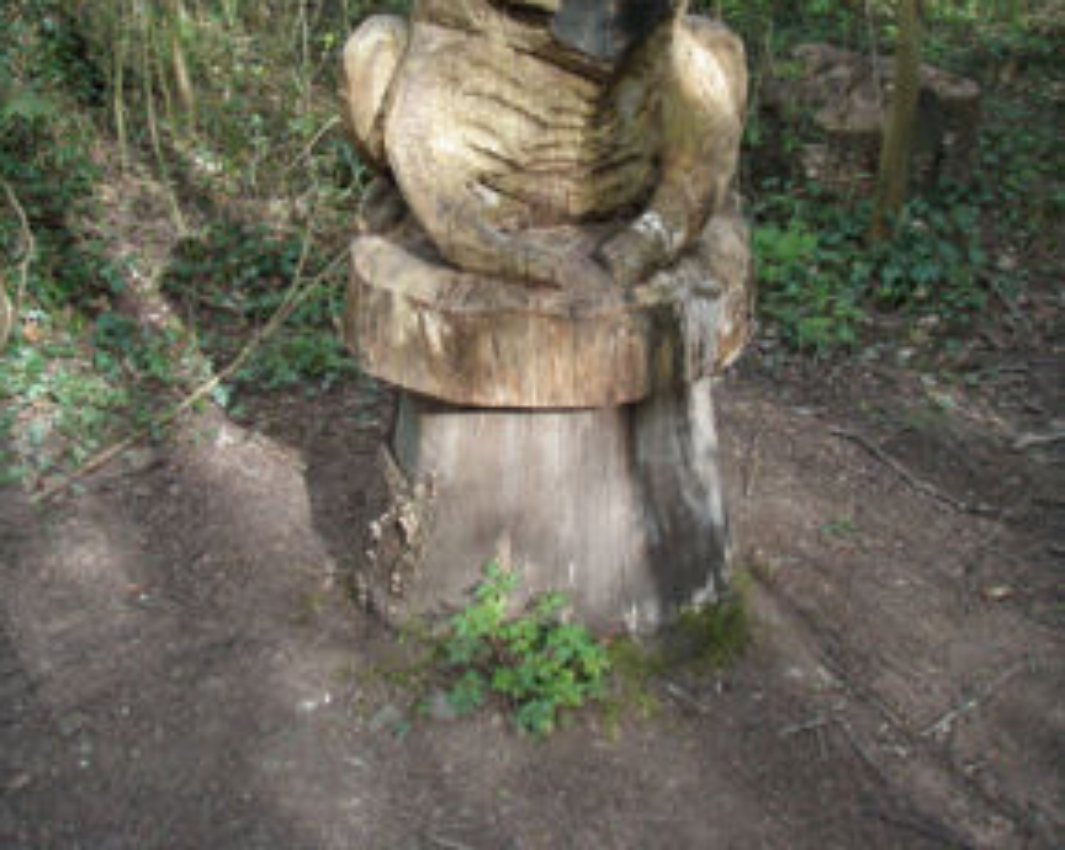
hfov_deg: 37.4
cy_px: 266
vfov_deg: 29.9
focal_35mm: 50
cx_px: 531
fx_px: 1575
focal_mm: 6.7
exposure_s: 1/60
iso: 80
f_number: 3.5
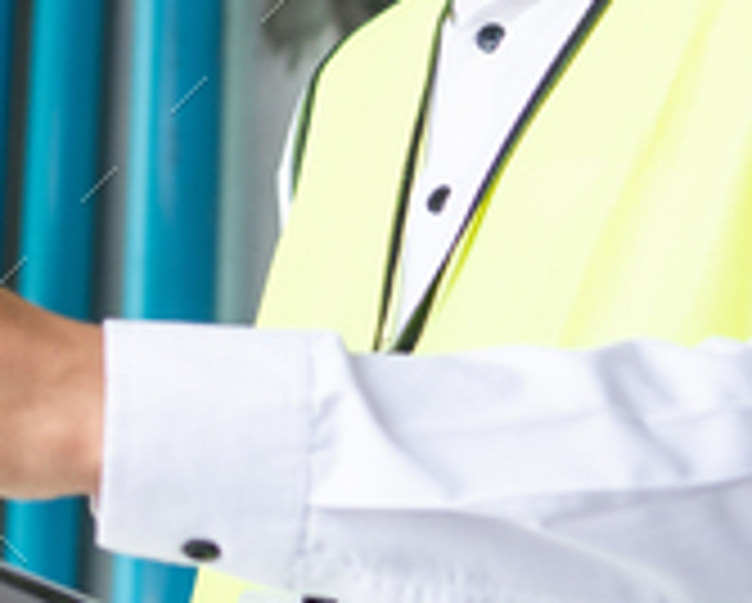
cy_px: -56
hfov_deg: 12.6
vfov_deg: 10.3
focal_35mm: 149
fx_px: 3320
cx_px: -149
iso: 100
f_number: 2.8
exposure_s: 1/320
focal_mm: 30
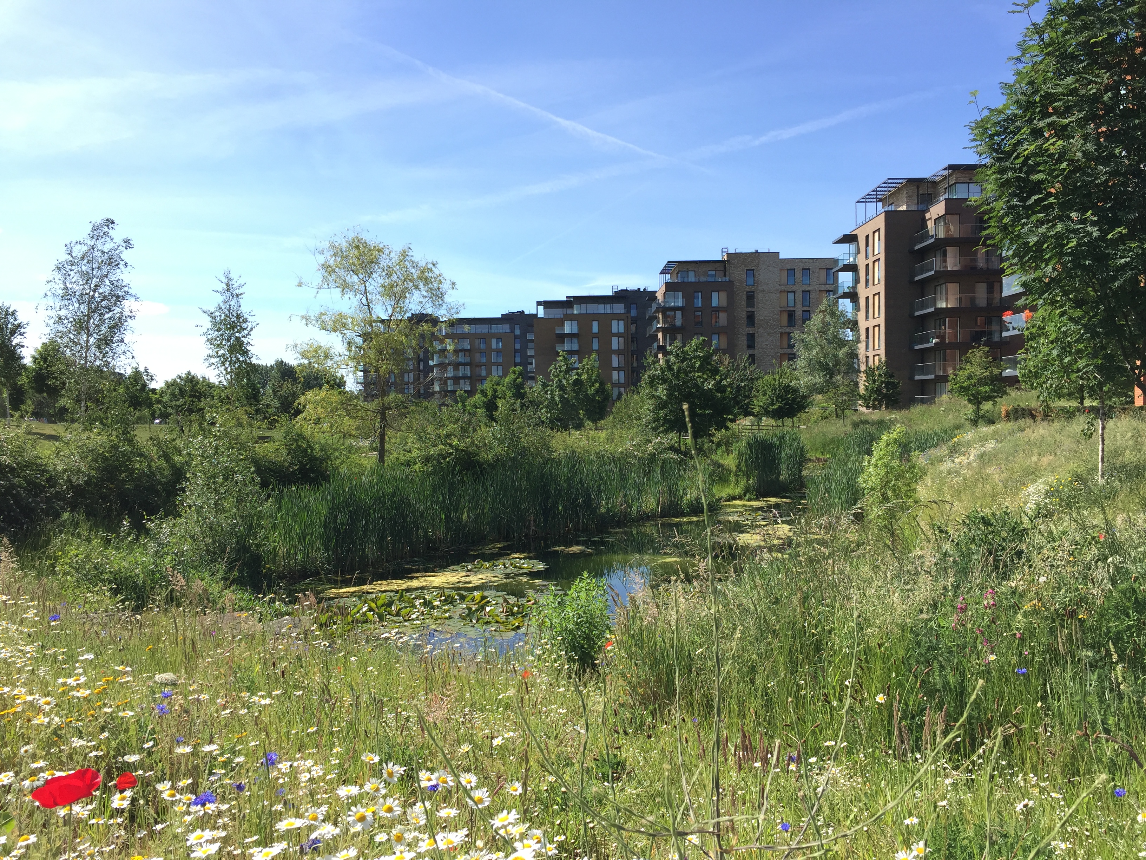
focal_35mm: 29
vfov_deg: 48.2
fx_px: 960
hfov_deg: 61.7
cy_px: 430
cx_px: 573
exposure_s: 1/964
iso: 32
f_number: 2.2
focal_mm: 4.15
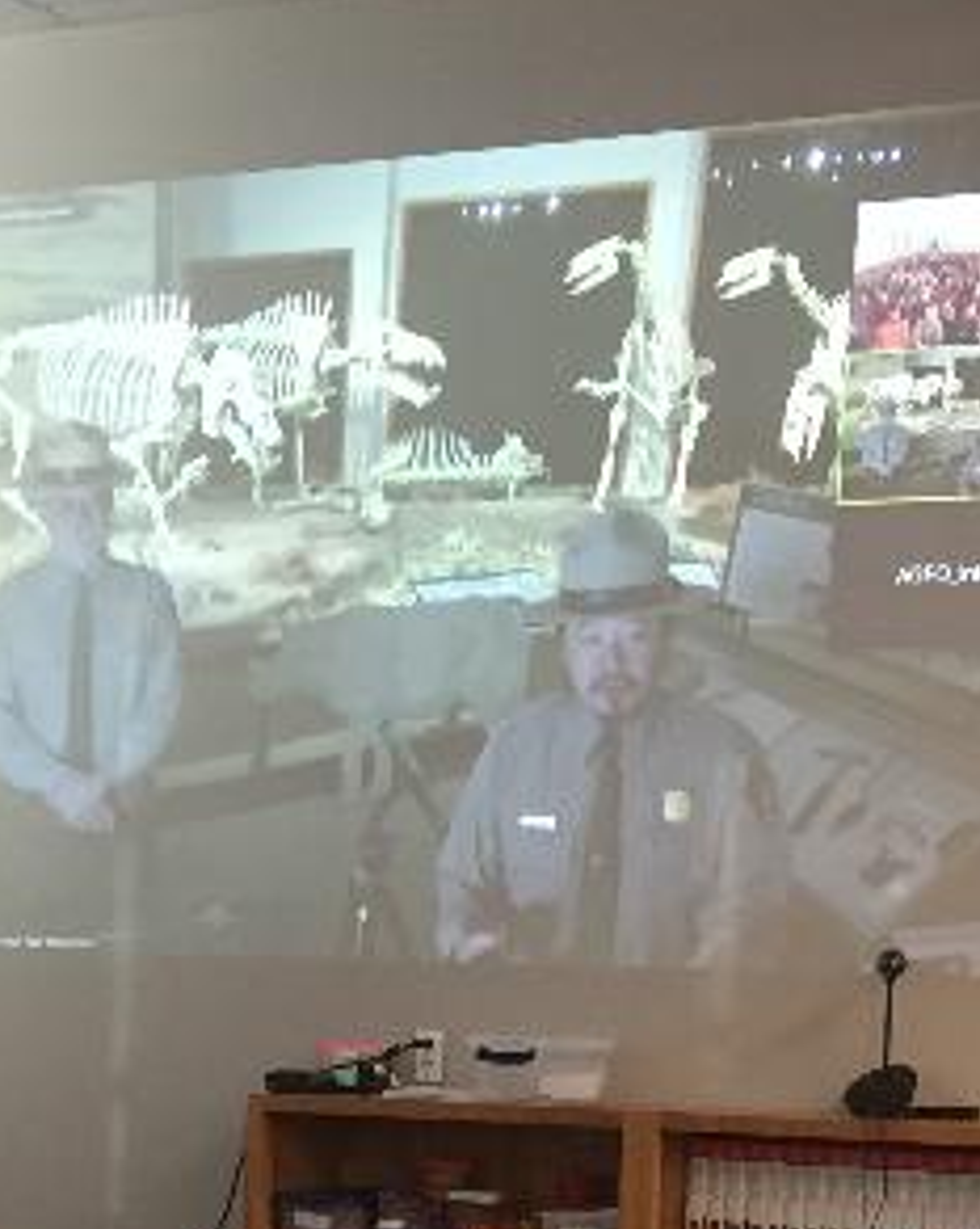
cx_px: 130
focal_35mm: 97
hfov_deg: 15.7
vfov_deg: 18.6
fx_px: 3522
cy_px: 1524
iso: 125
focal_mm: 4.15
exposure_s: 1/30
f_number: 2.2
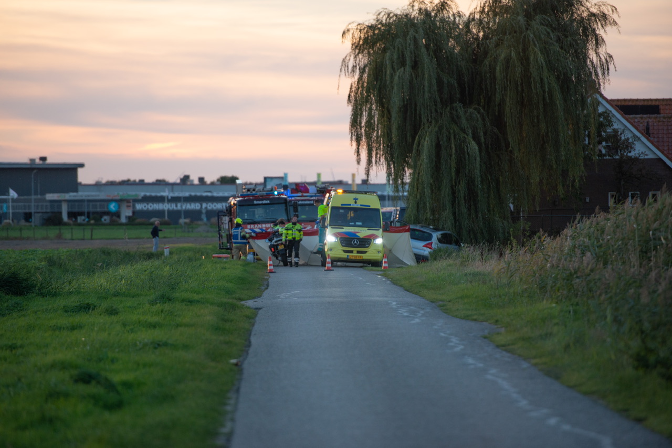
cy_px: 224
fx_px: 3734
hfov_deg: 10.3
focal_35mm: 200
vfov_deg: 6.9
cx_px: 336
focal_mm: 200
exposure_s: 1/1250
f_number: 2.8
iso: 640
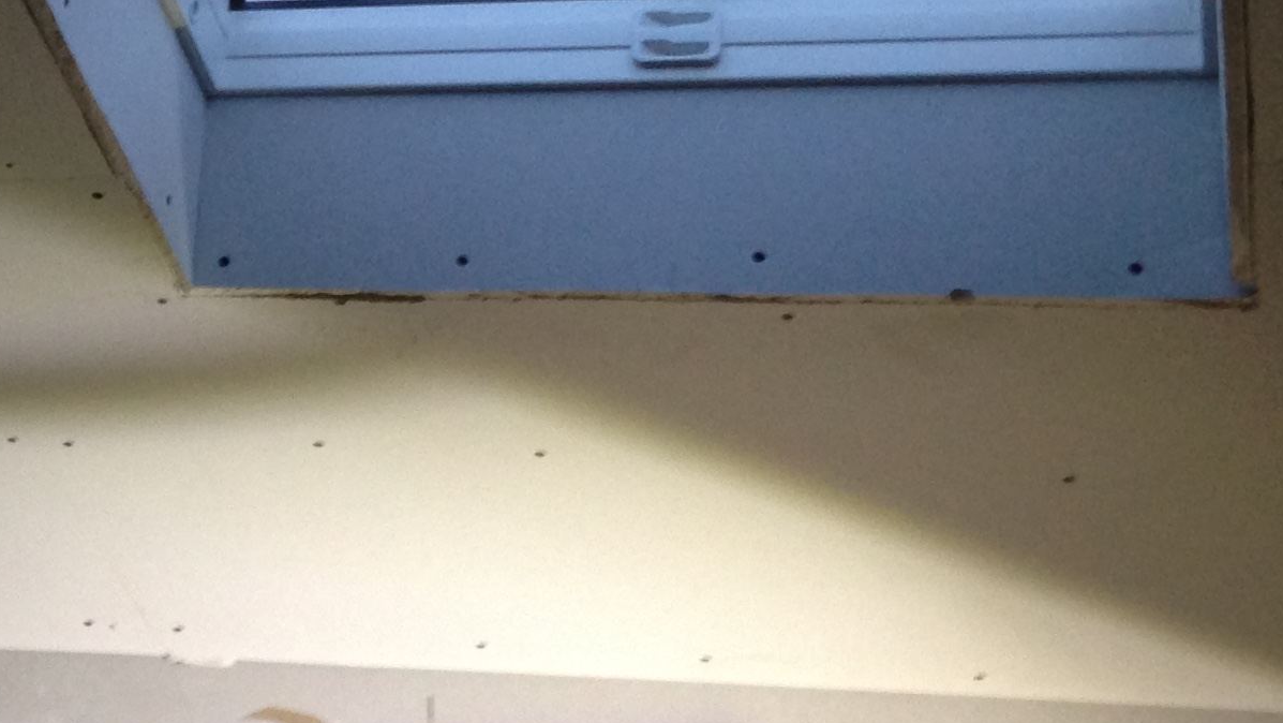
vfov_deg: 12.1
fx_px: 3335
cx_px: -221
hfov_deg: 20.5
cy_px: -130
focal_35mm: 98
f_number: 2.4
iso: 125
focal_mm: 4.12
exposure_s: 1/20
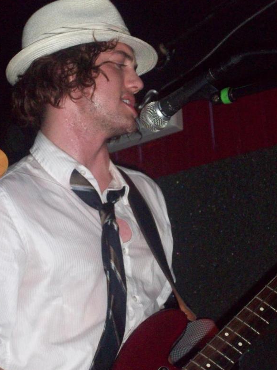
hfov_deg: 13.0
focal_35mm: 114
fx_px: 1217
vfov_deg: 17.3
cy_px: 184
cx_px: 137
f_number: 5.2
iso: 400
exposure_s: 1/257
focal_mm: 18.6
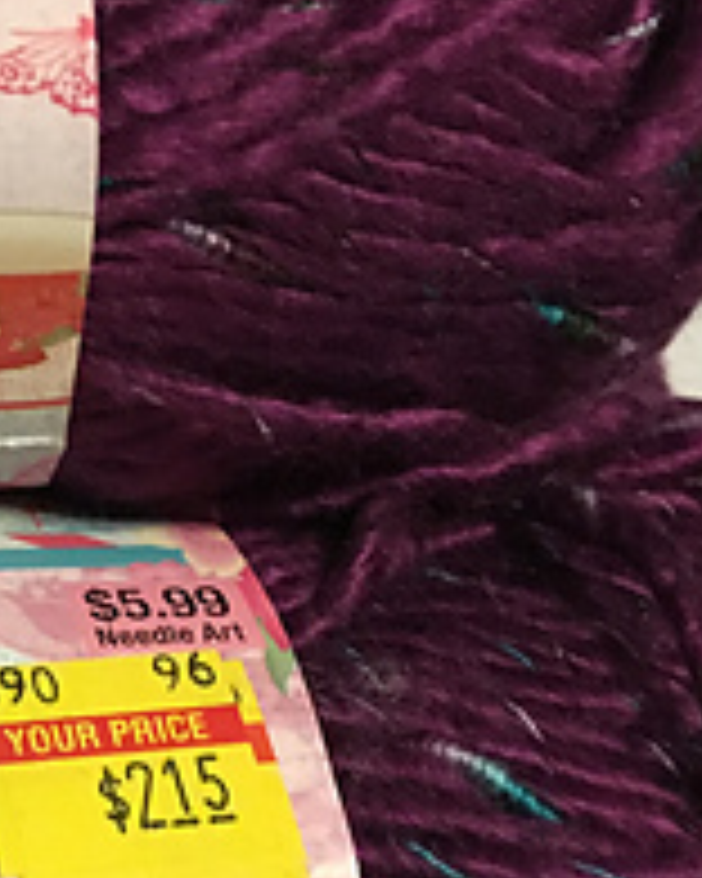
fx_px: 2415
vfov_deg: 20.5
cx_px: -369
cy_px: 630
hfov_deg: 15.2
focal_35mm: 93
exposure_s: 1/15
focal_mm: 4.15
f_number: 2.2
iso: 250
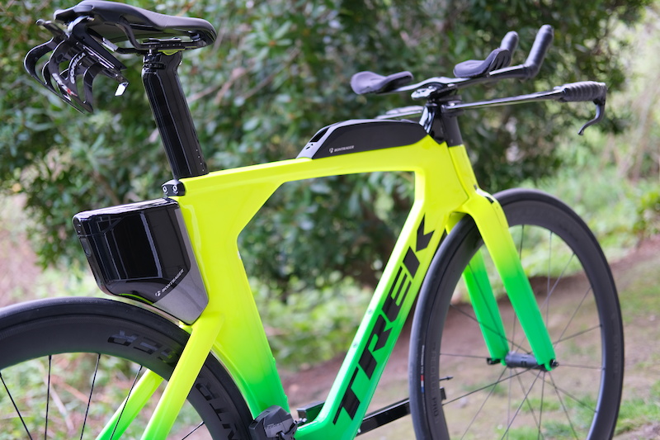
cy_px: 220
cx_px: 330
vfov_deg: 25.5
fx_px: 971
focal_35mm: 53
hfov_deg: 37.5
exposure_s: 1/58
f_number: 2
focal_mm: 35
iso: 320
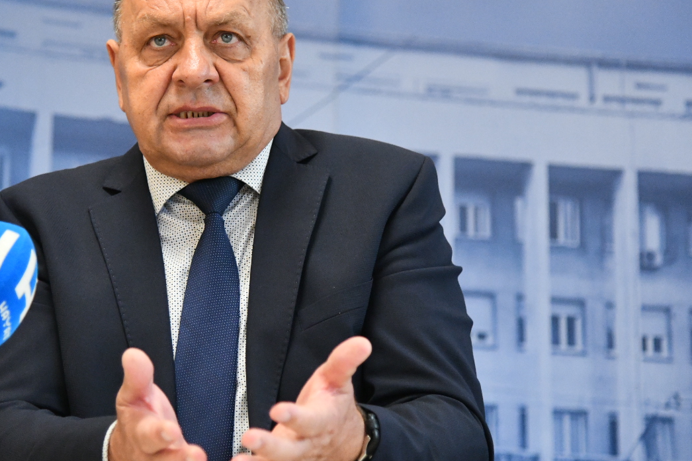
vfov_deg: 10.8
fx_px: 2441
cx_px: 222
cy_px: 194
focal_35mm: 127
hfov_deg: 16.1
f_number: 4
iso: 6400
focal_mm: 82
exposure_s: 1/640
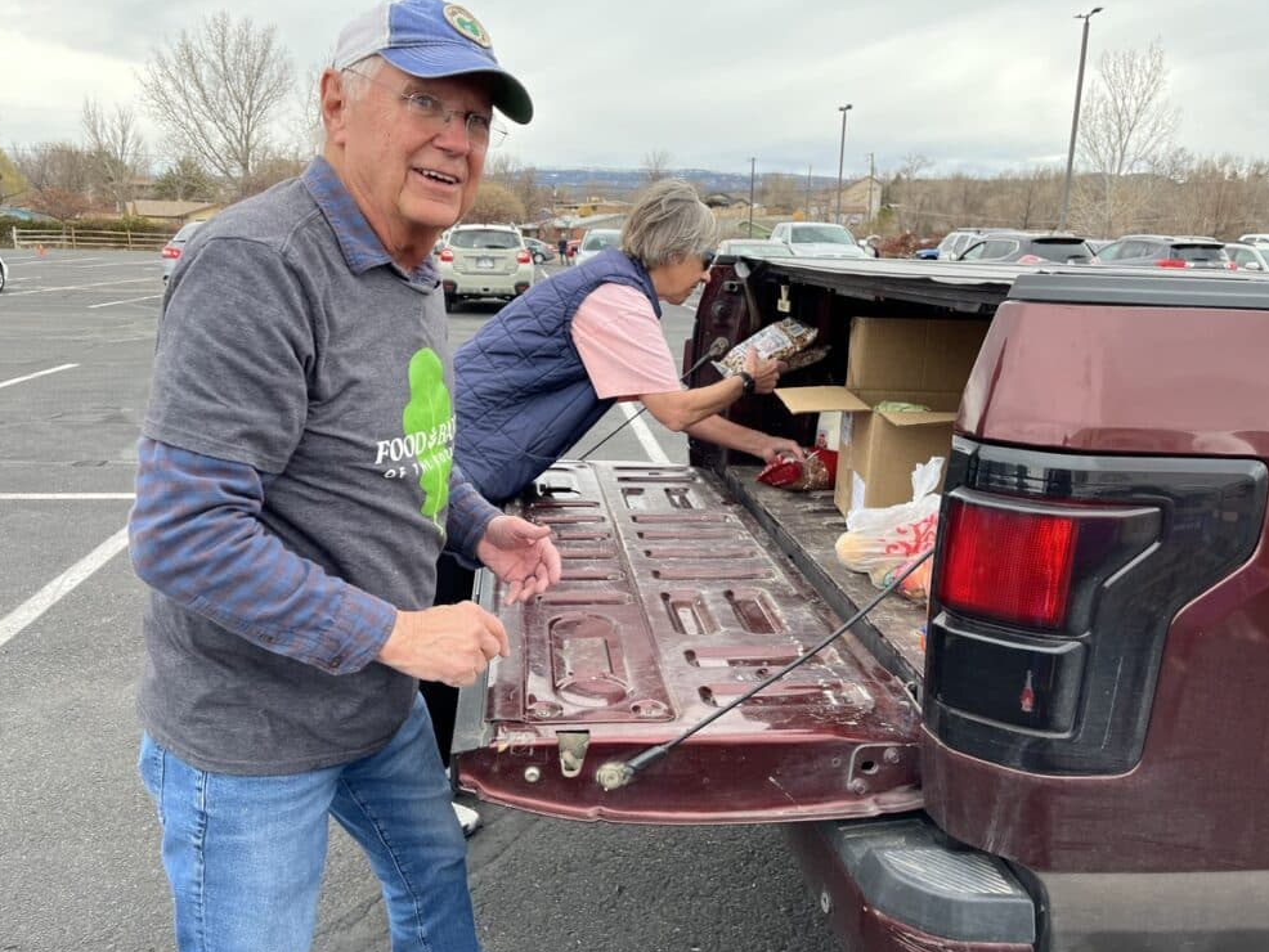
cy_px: 491
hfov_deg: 65.3
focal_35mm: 27
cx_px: 638
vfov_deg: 51.4
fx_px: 990
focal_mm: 5.1
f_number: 1.6
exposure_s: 1/558
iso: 50
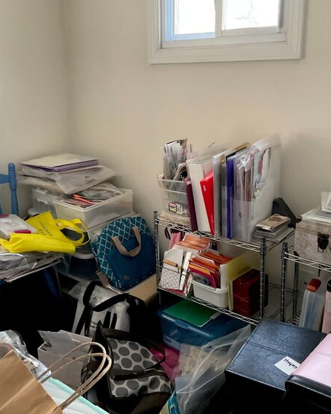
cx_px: 161
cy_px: 206
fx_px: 465
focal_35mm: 38
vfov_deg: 47.9
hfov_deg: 39.1
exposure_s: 1/41
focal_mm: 3
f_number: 1.8
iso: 320
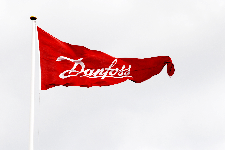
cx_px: 112
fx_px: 939
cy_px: 75
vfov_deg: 9.2
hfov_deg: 13.7
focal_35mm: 150
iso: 400
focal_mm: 100
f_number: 16
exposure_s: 1/200
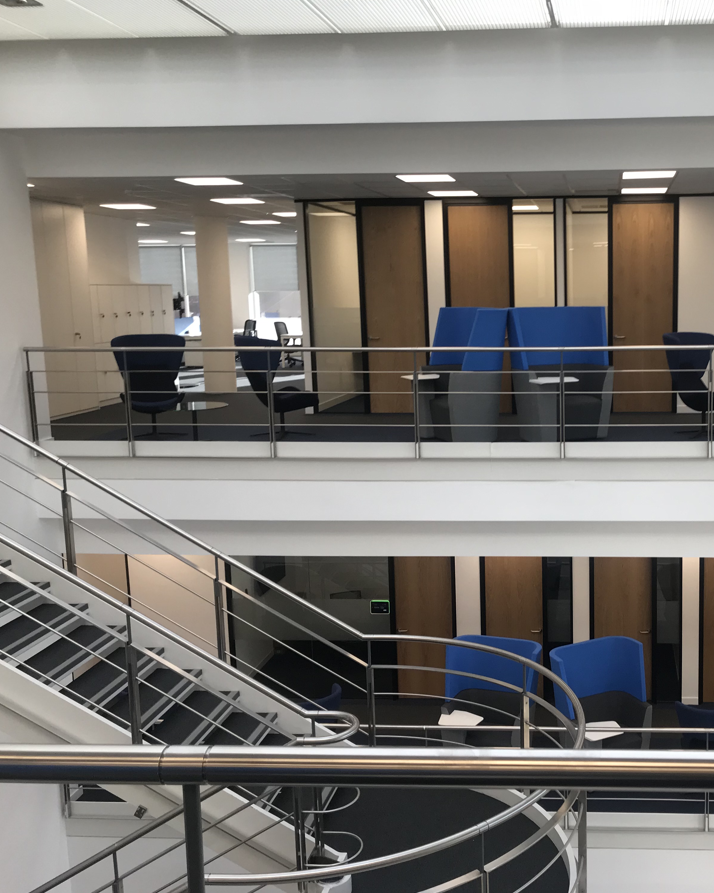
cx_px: 564
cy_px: 450
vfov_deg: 49.1
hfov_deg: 38.7
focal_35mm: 37
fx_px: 977
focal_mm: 3.99
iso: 32
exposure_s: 1/100
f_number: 1.8
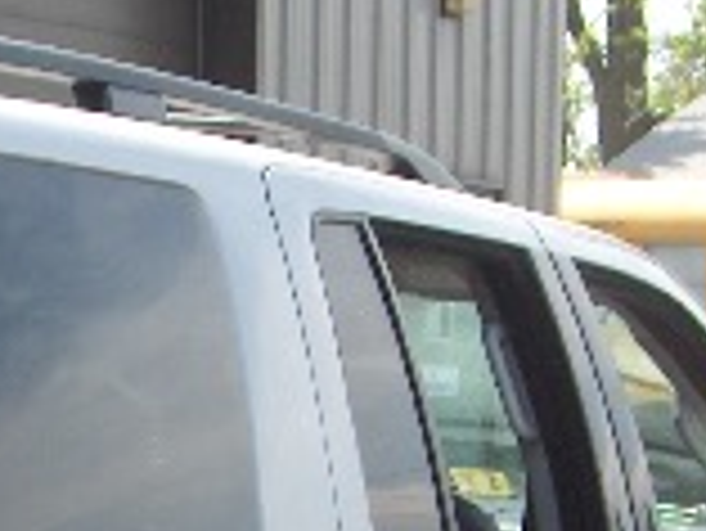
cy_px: 900
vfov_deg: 9.0
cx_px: -112
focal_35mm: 159
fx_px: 3245
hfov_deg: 12.2
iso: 100
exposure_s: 1/204
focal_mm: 8
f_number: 4.8
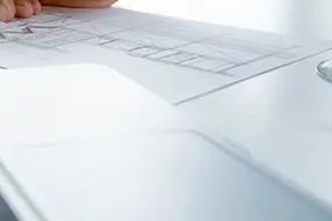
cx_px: -20
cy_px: 50
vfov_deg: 16.5
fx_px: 755
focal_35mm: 82
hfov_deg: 23.5
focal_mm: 19.6
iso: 500
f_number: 4
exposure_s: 1/125
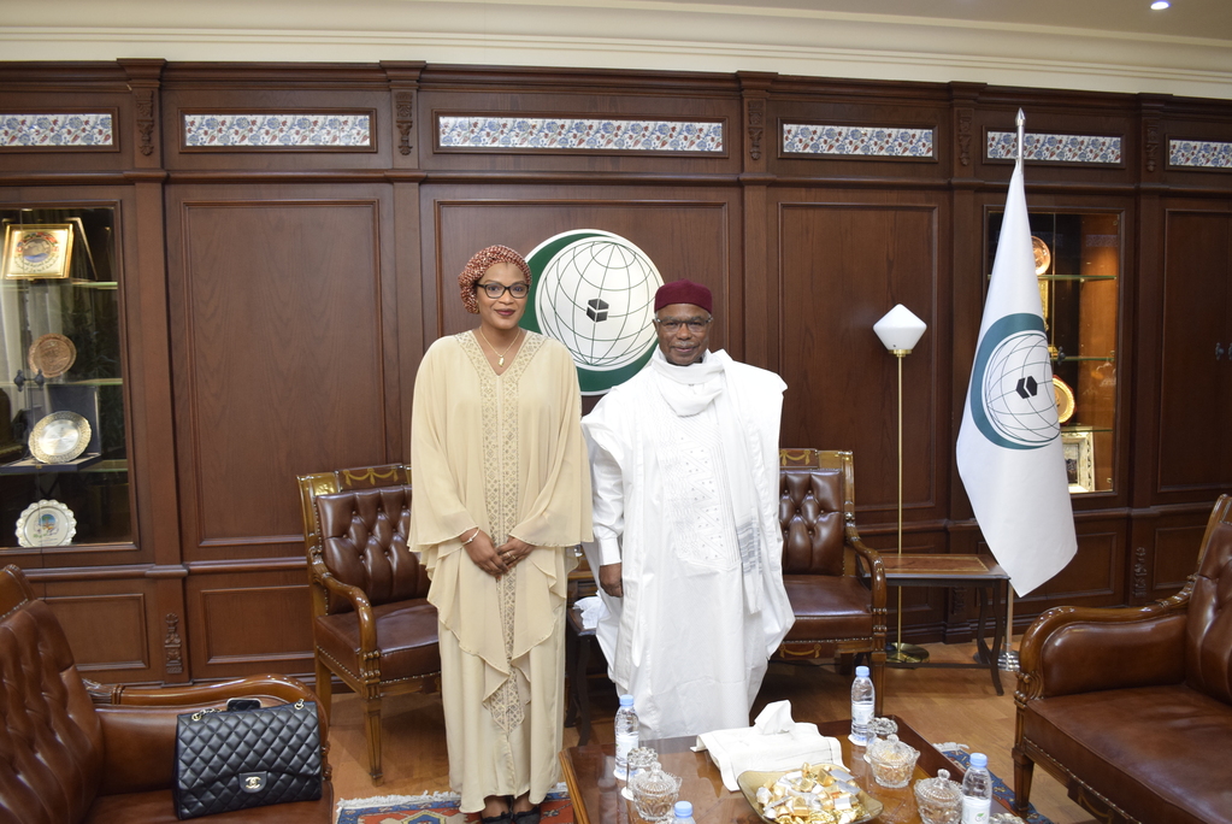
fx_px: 925
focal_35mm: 27
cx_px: 616
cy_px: 412
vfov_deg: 48.0
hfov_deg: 67.3
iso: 1000
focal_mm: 18
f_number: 3.5
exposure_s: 1/60
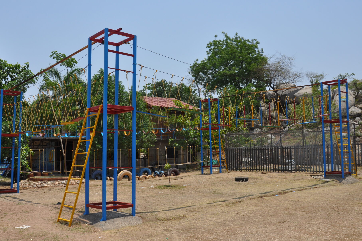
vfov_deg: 37.3
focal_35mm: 36
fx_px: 358
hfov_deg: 53.7
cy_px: 123
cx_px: 169
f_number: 9.5
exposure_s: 1/350
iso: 200
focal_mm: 21
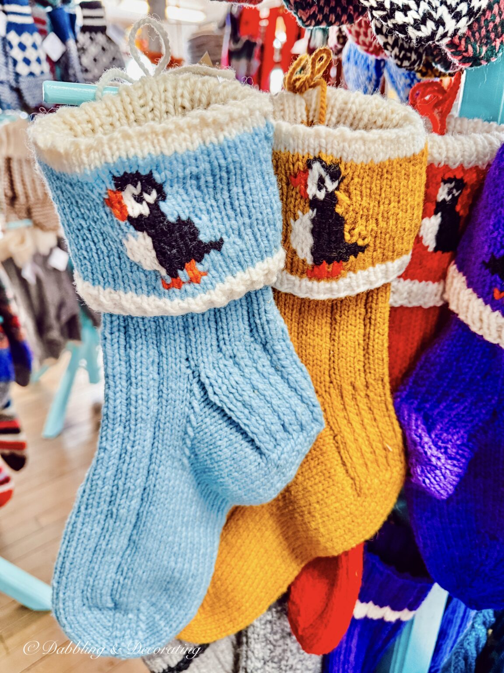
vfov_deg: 71.6
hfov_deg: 56.8
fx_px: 466
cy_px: 336
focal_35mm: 24
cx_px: 252
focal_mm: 6.76
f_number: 1.8
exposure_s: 1/60
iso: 320
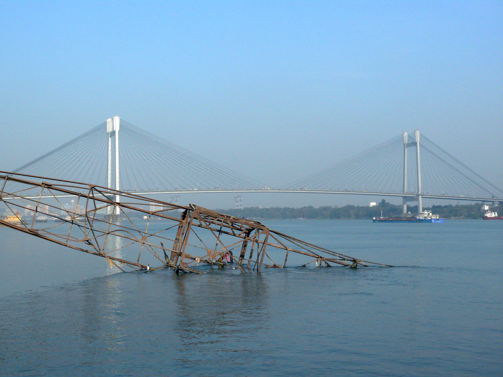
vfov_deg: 24.4
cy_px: 188
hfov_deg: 32.2
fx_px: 872
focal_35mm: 60
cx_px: 252
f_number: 7.1
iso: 200
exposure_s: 1/500
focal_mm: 12.7
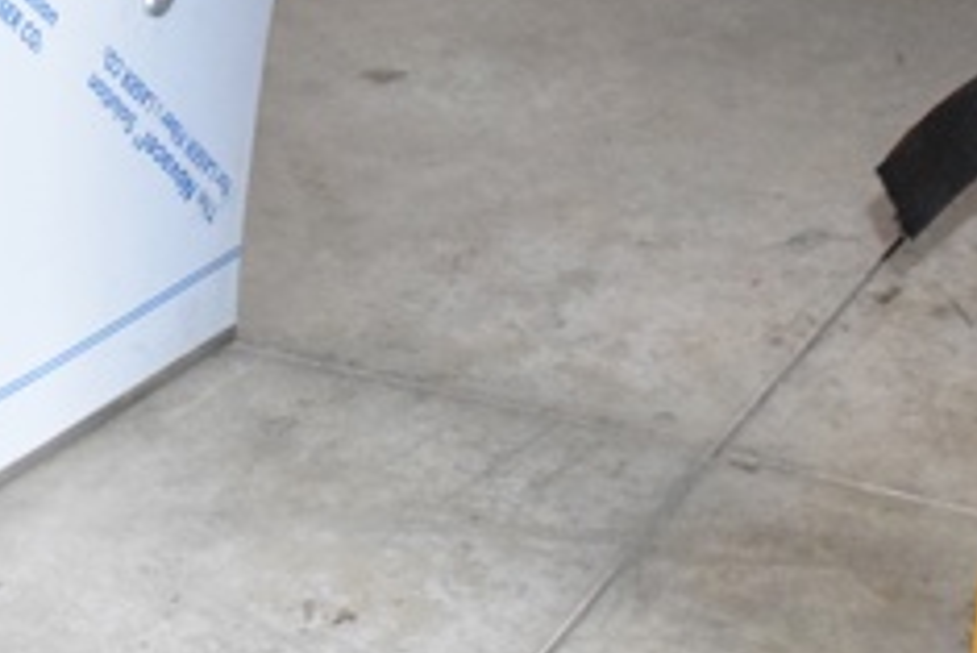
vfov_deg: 6.7
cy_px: 119
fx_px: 5540
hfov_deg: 9.7
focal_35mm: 204
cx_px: -678
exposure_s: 1/200
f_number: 9
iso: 6400
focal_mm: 40
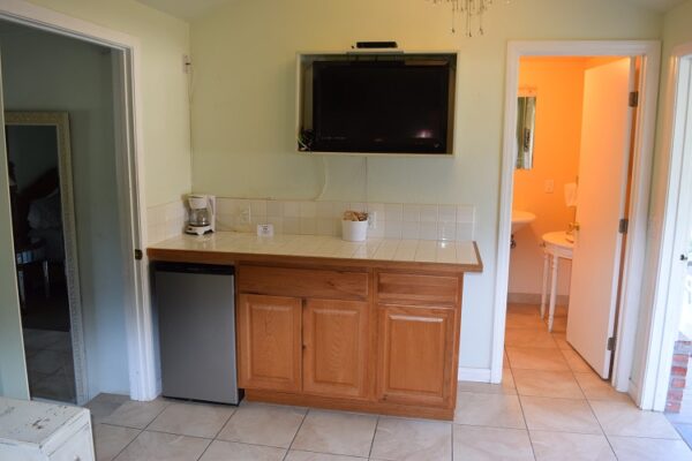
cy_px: 230
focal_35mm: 27
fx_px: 519
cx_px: 346
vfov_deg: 47.9
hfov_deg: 67.4
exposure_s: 1/80
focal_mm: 18
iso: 800
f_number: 4.5
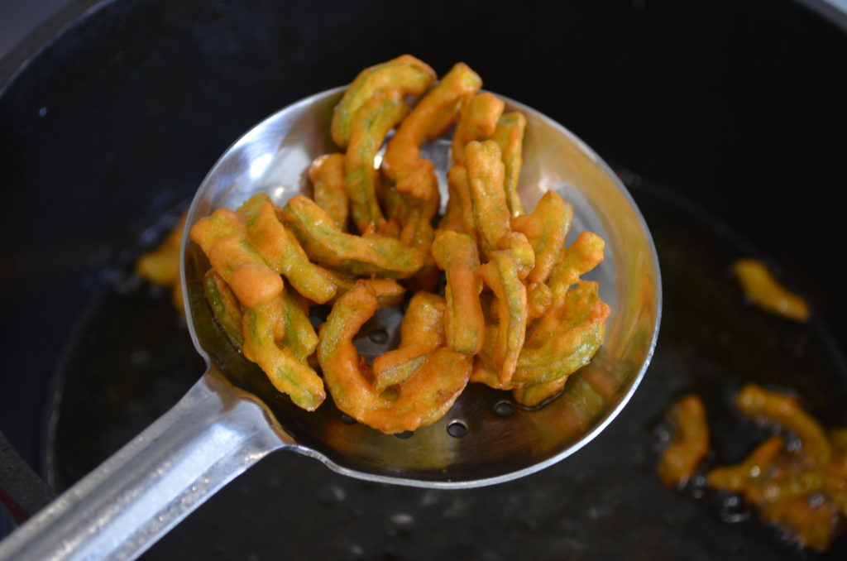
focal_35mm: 63
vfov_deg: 21.5
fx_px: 1479
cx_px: 424
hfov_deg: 32.0
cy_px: 280
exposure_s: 1/30
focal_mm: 42
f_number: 5.3
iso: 900
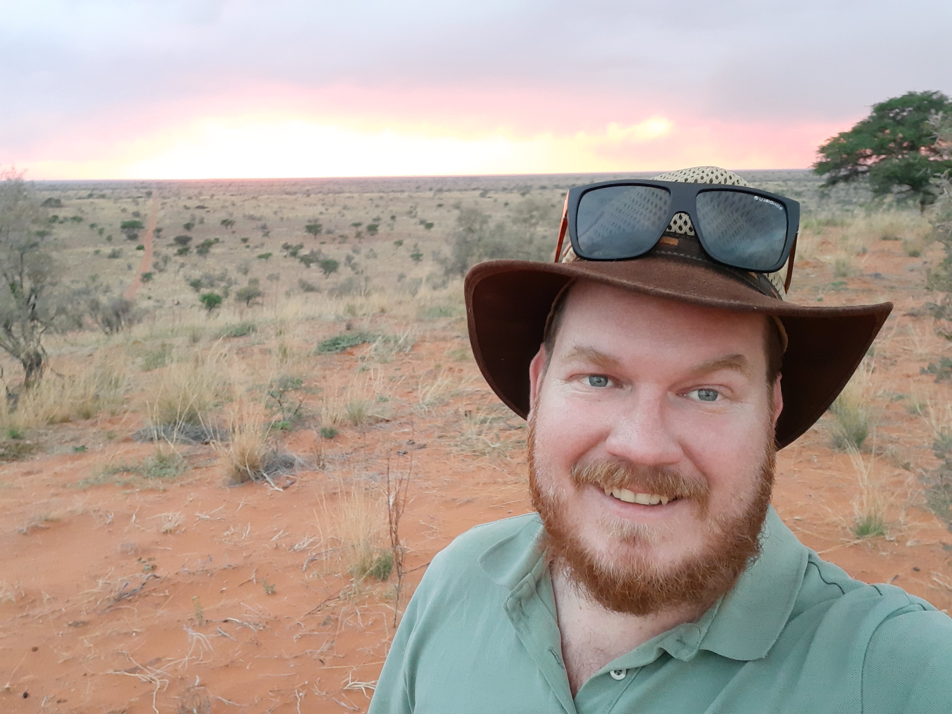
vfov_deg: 54.9
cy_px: 357
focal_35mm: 25
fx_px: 688
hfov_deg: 69.4
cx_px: 476
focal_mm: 3.4
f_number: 2
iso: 320
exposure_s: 1/50
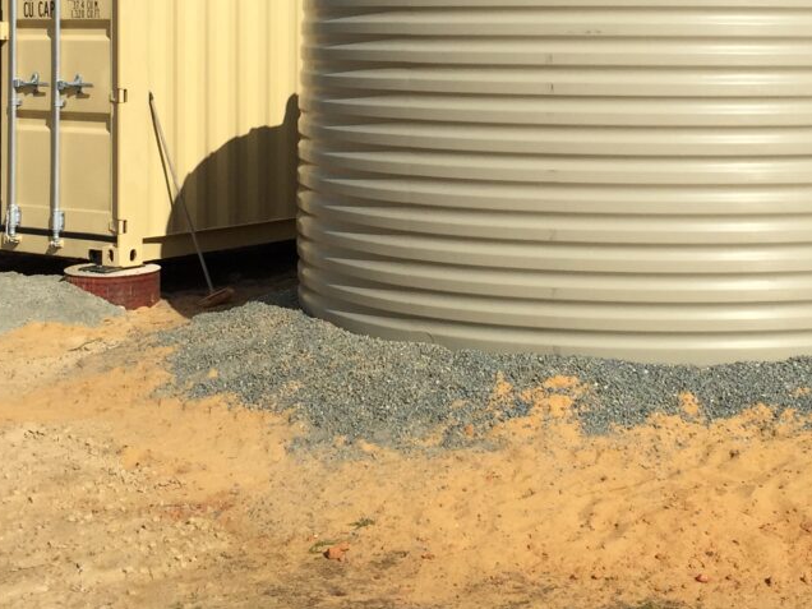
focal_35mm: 70
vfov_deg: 20.5
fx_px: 1642
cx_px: 534
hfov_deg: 27.6
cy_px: 41
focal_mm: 4.15
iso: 32
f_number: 2.2
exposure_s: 1/3597
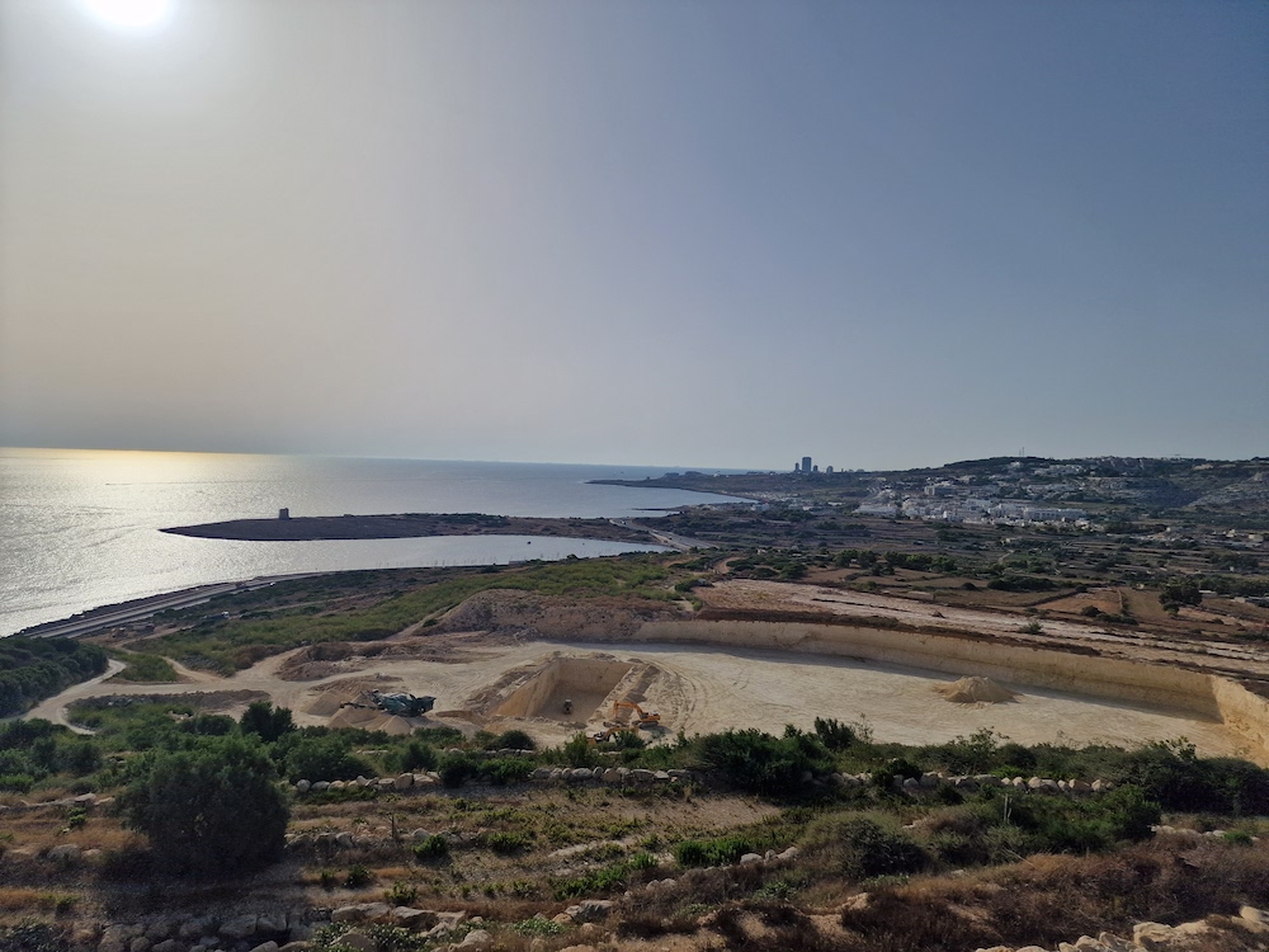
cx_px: 634
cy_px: 476
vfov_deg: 58.9
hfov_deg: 73.9
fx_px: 843
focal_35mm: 23
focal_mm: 6.4
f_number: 1.8
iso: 50
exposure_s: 1/7200
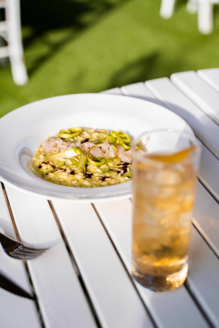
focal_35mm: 56
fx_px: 511
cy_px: 164
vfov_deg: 35.6
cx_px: 110
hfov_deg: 24.2
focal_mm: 56
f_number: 3.2
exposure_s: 1/800
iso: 200
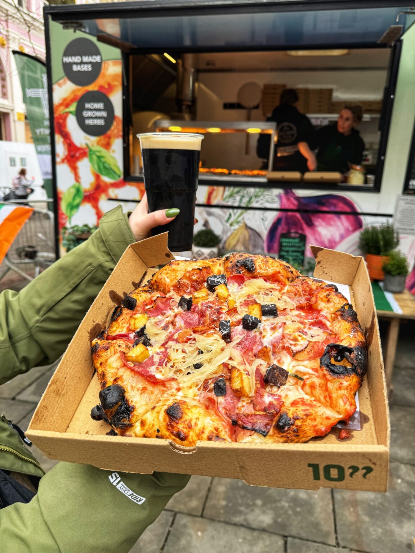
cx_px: 208
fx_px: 384
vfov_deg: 71.6
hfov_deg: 56.8
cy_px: 276
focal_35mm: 24
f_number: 1.78
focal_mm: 6.76
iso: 80
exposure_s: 1/383
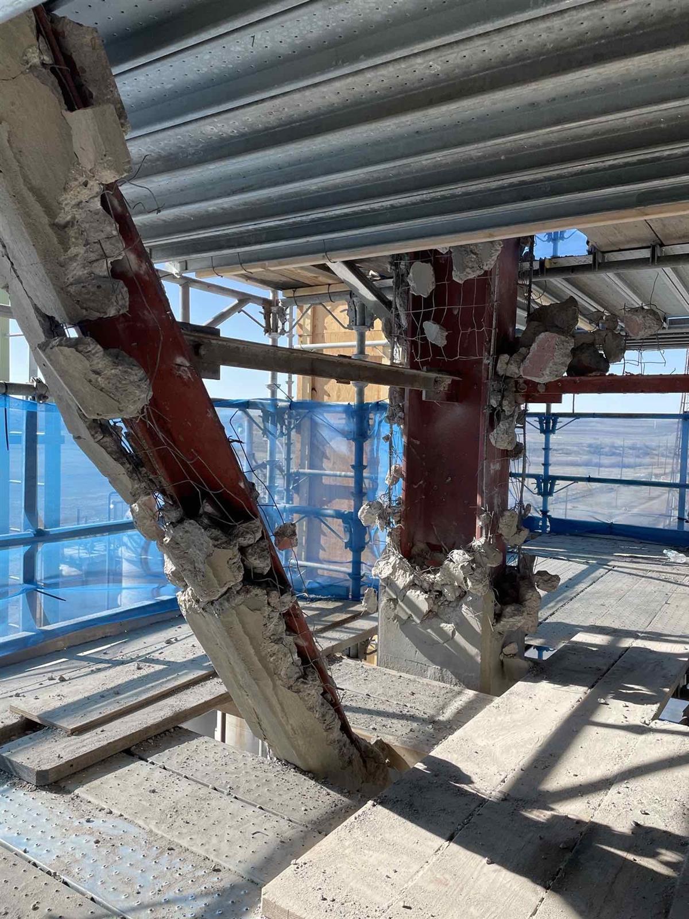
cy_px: 460
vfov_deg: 67.3
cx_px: 344
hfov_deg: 53.1
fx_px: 690
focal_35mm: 26
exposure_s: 1/1221
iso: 32
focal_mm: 4.2
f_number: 1.6
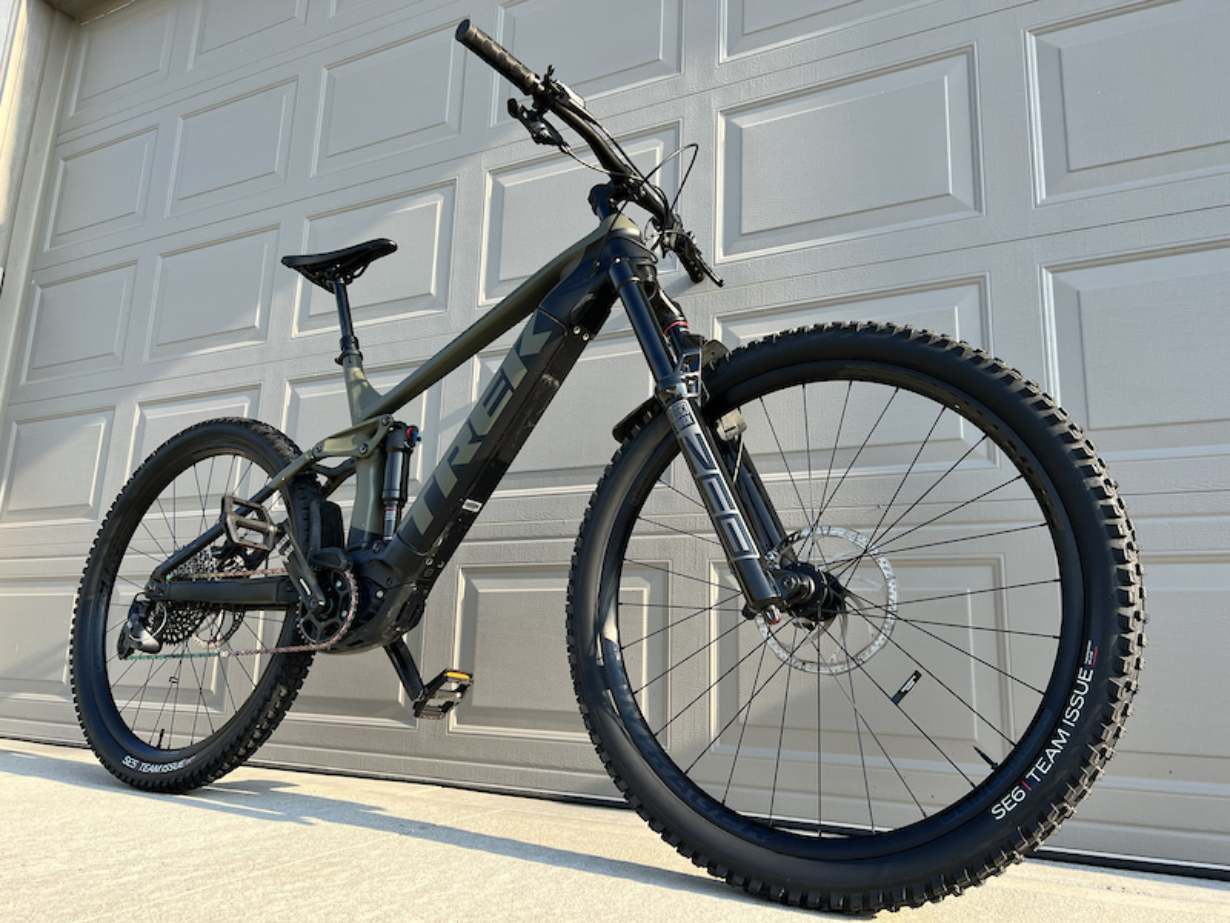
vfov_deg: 53.1
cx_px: 615
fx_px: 924
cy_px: 462
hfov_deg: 67.3
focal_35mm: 26
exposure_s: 1/1058
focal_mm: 5.7
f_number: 1.5
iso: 50
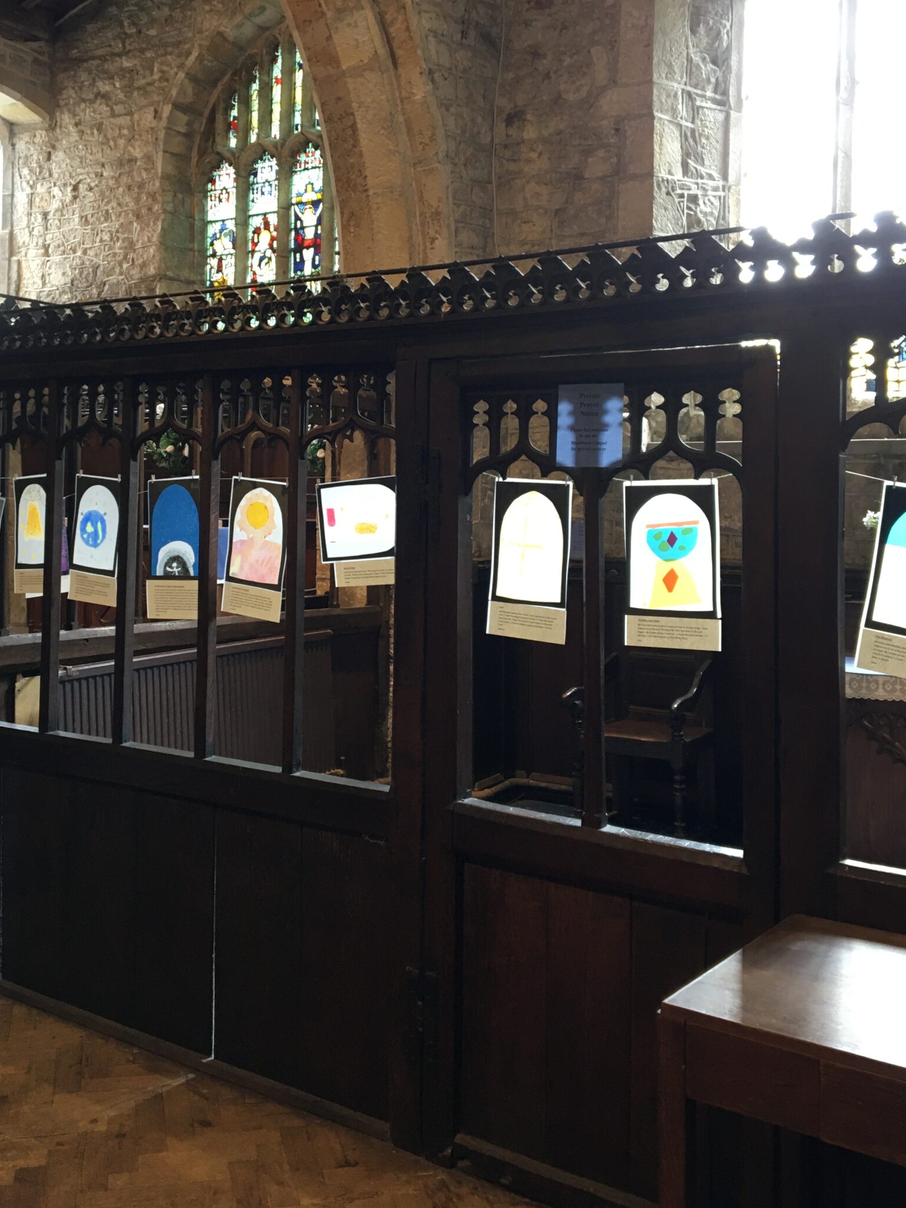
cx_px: 377
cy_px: 492
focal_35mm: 36
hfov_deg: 39.5
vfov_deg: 51.1
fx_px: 1256
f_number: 2.2
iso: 125
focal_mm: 4.15
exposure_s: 1/33
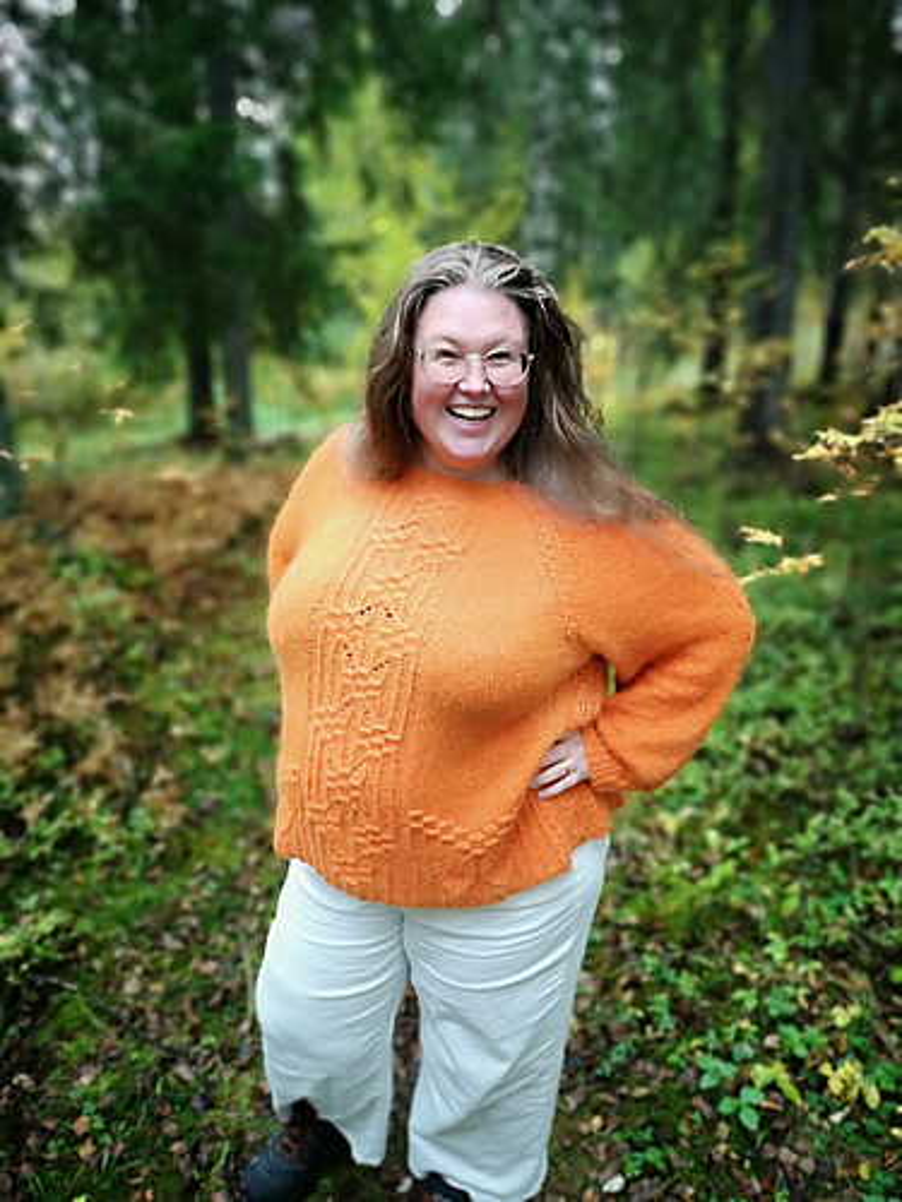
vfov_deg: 65.3
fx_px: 938
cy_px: 601
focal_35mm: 27
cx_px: 451
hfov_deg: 51.4
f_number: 1.8
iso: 250
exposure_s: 1/33.3
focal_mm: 5.58
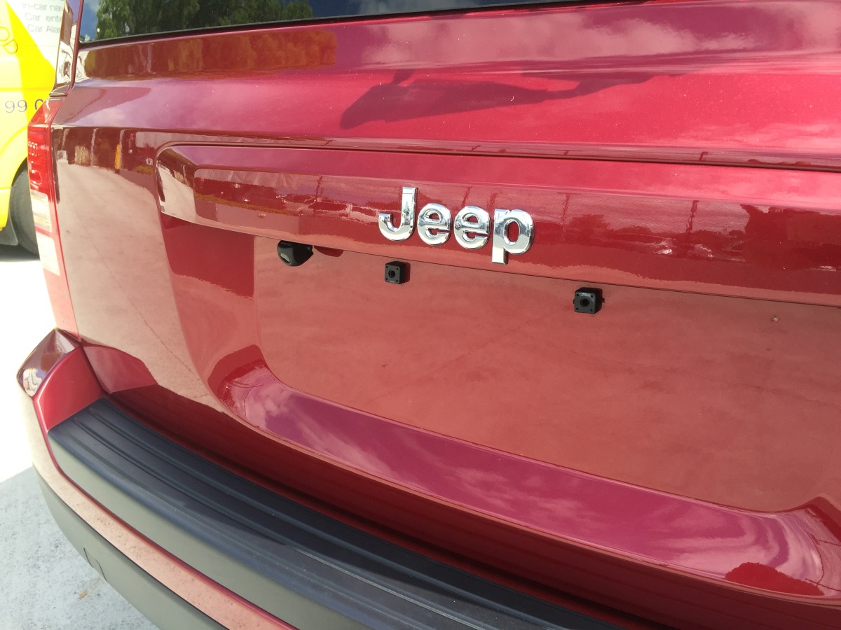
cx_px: 420
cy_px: 315
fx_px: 705
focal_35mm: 29
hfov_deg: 61.7
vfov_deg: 48.2
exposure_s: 1/356
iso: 32
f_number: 2.2
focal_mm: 4.15
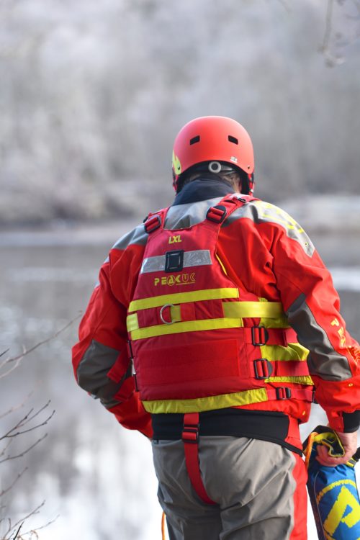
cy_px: 270
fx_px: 2400
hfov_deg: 8.6
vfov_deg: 12.8
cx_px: 180
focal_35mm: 160
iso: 1000
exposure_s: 1/250
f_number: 4
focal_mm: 160
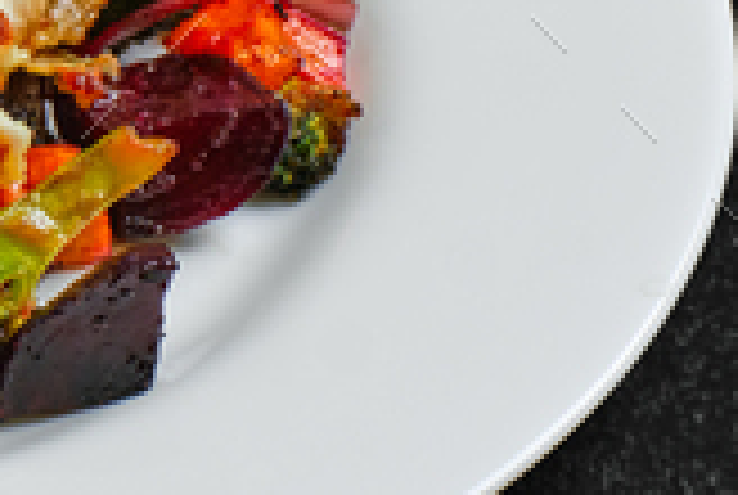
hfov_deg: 7.5
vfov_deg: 5.1
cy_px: 61
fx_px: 5524
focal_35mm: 269
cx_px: -328
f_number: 8
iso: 200
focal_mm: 50
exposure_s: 1/160
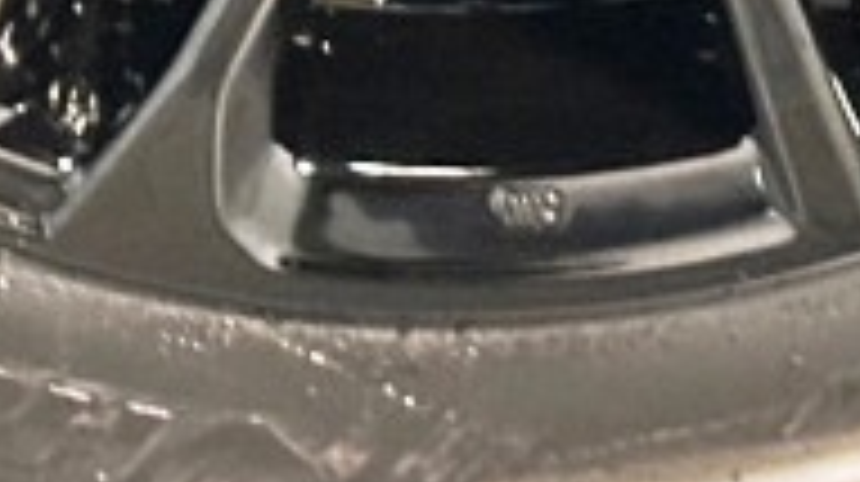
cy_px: -874
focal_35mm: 281
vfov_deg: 4.2
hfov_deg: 7.7
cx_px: 482
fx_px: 6402
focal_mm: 6.86
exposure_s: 1/20
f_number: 1.78
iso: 640
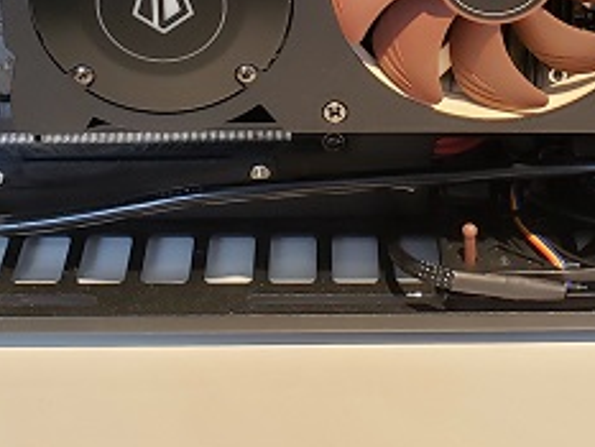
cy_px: -132
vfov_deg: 17.2
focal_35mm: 81
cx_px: 329
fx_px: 1393
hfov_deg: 24.1
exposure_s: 1/27
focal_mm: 4.3
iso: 250
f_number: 2.4
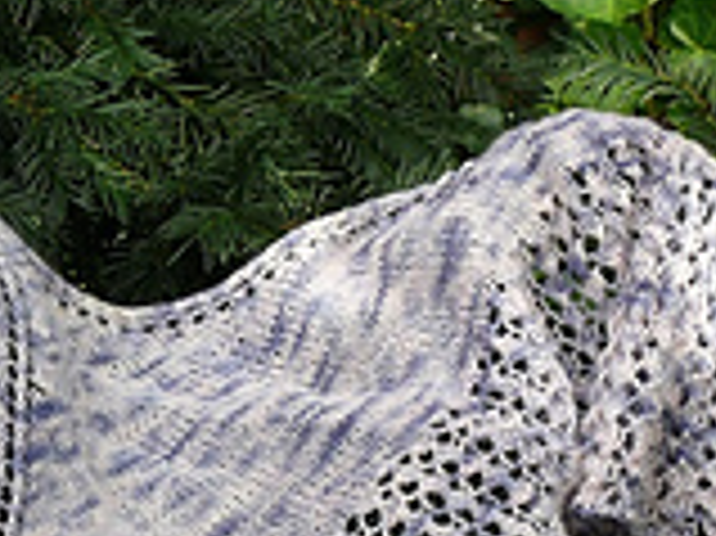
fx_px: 2336
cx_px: 36
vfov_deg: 12.7
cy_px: 700
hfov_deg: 17.1
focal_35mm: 113
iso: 100
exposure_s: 1/100
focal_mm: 7.7
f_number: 2.8
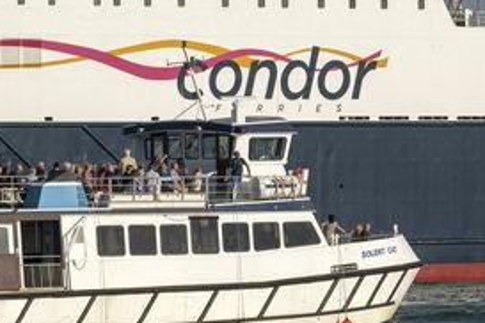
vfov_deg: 3.4
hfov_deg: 5.1
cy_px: 177
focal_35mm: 404
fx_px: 5442
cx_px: 145
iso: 320
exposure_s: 1/2500
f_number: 6.3
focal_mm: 130
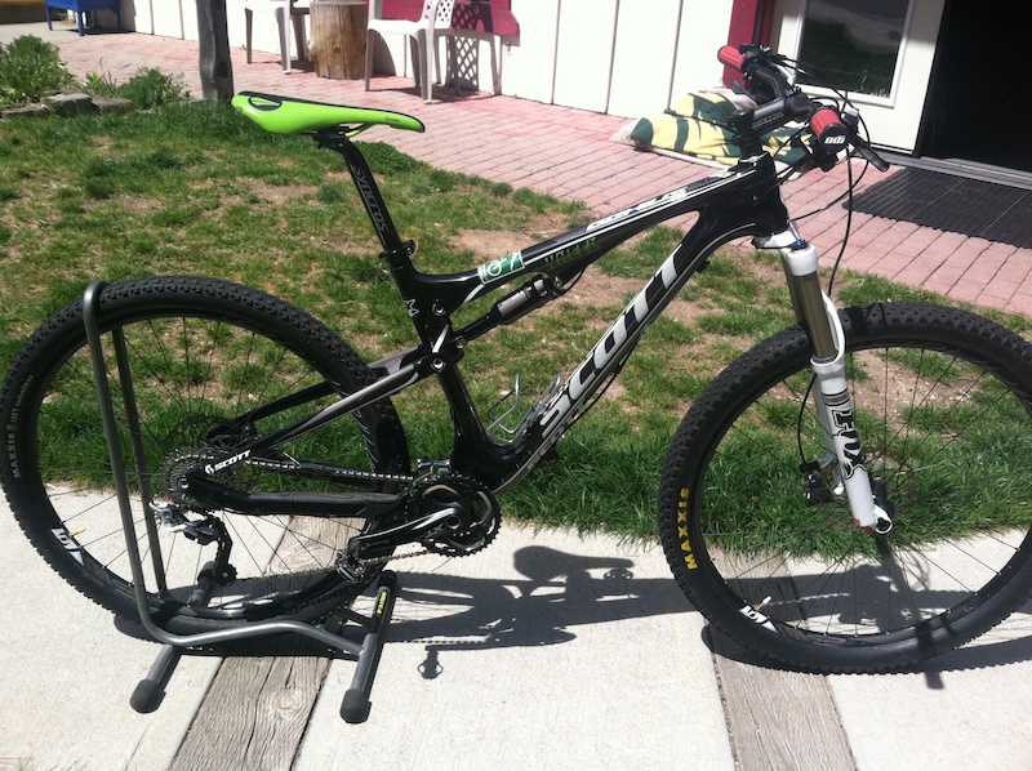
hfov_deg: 52.7
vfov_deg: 40.6
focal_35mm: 35
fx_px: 1042
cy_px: 386
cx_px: 516
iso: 80
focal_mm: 3.85
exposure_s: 1/1034
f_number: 2.8
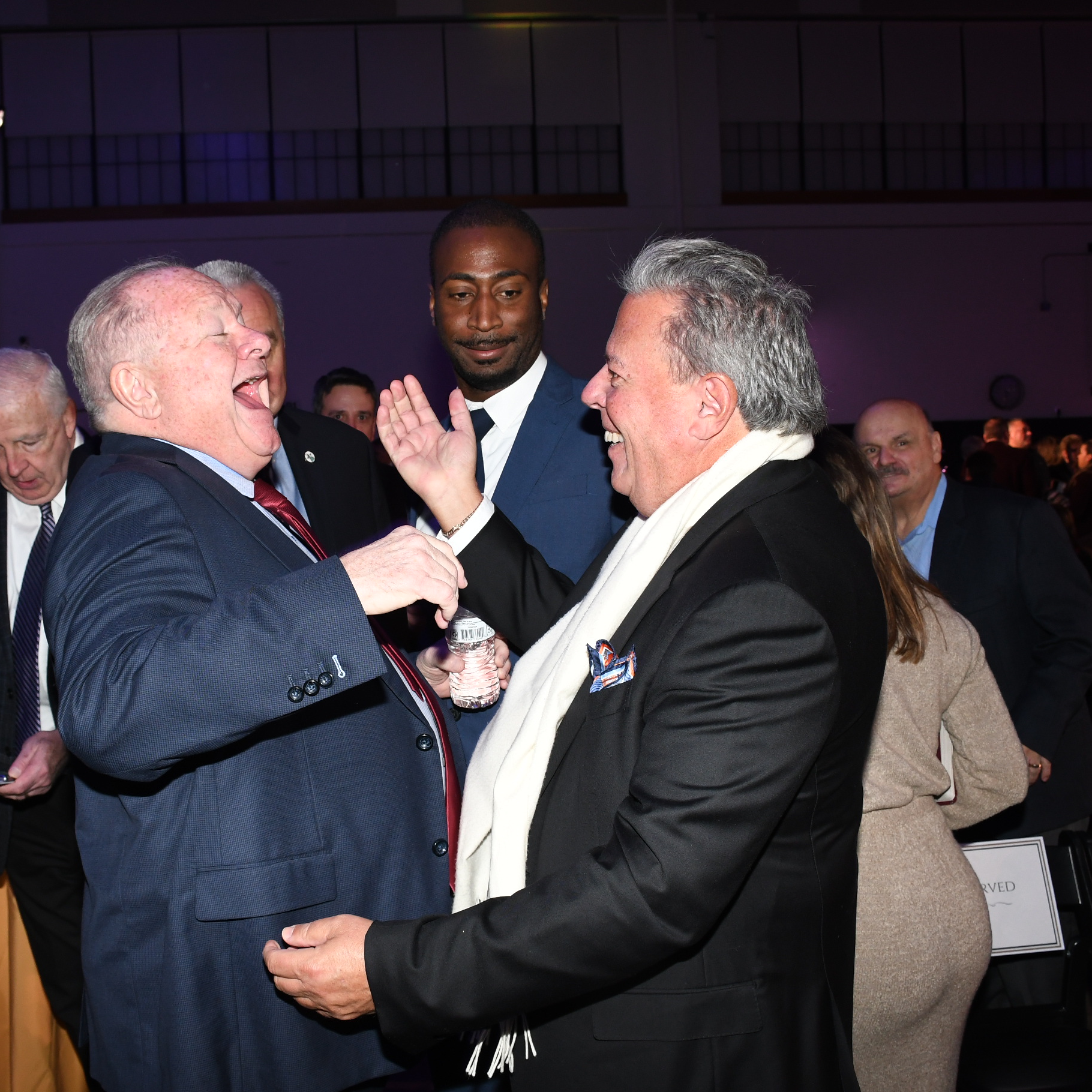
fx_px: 1392
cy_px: 538
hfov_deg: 42.7
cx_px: 450
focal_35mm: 39
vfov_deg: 42.8
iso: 800
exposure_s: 1/60
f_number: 7.1
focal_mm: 20
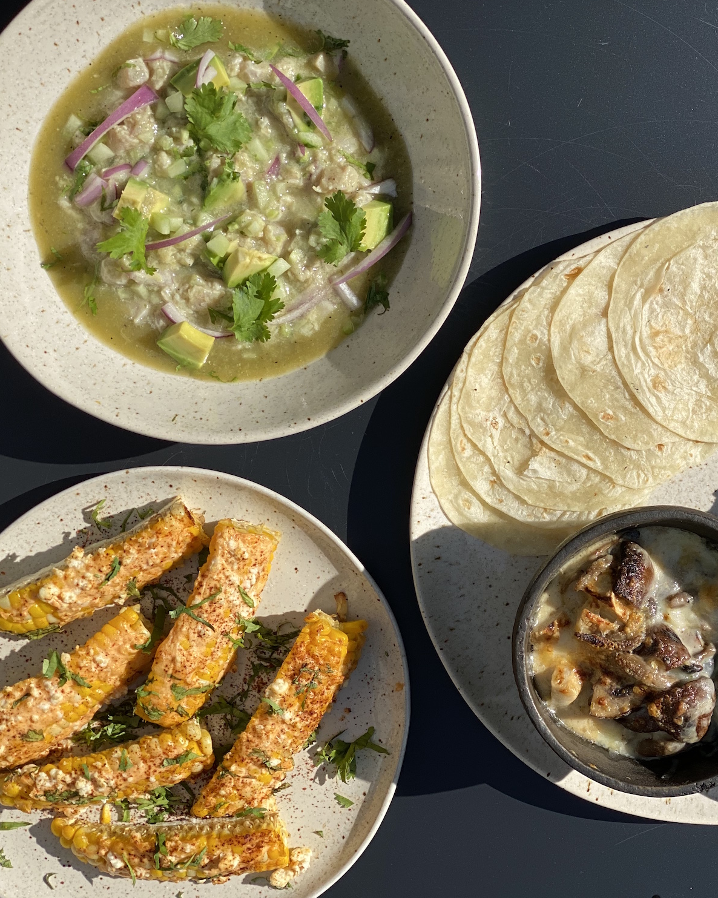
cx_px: 488
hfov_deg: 22.1
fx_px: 1833
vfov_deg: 27.5
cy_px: 454
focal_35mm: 69
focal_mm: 6
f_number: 2
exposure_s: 1/2083
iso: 20
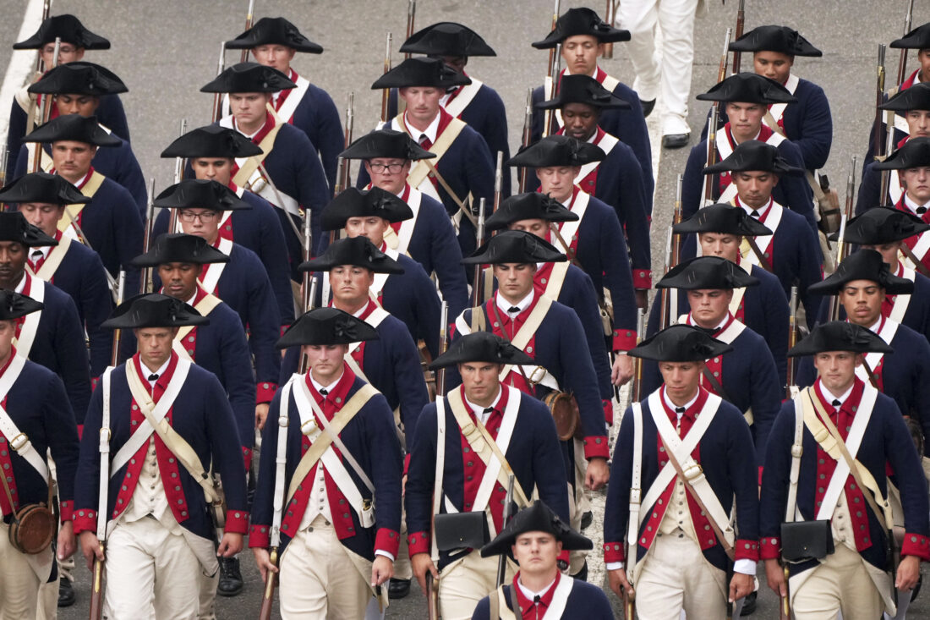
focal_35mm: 600
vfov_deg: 2.3
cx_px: 465
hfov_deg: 3.4
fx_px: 15497
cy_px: 310
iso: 2000
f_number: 7.1
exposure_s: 1/1000
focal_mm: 400
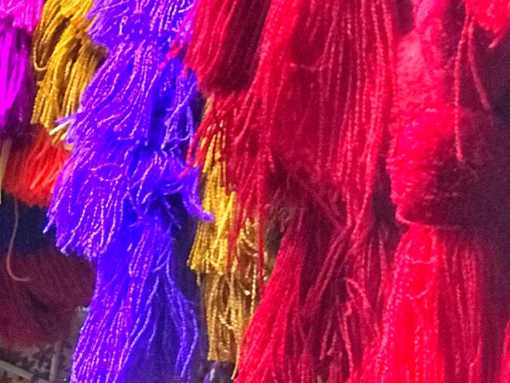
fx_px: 2711
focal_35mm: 184
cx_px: 68
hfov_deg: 10.7
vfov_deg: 7.8
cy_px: 671
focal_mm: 6.6
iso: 640
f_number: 2.8
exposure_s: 1/60
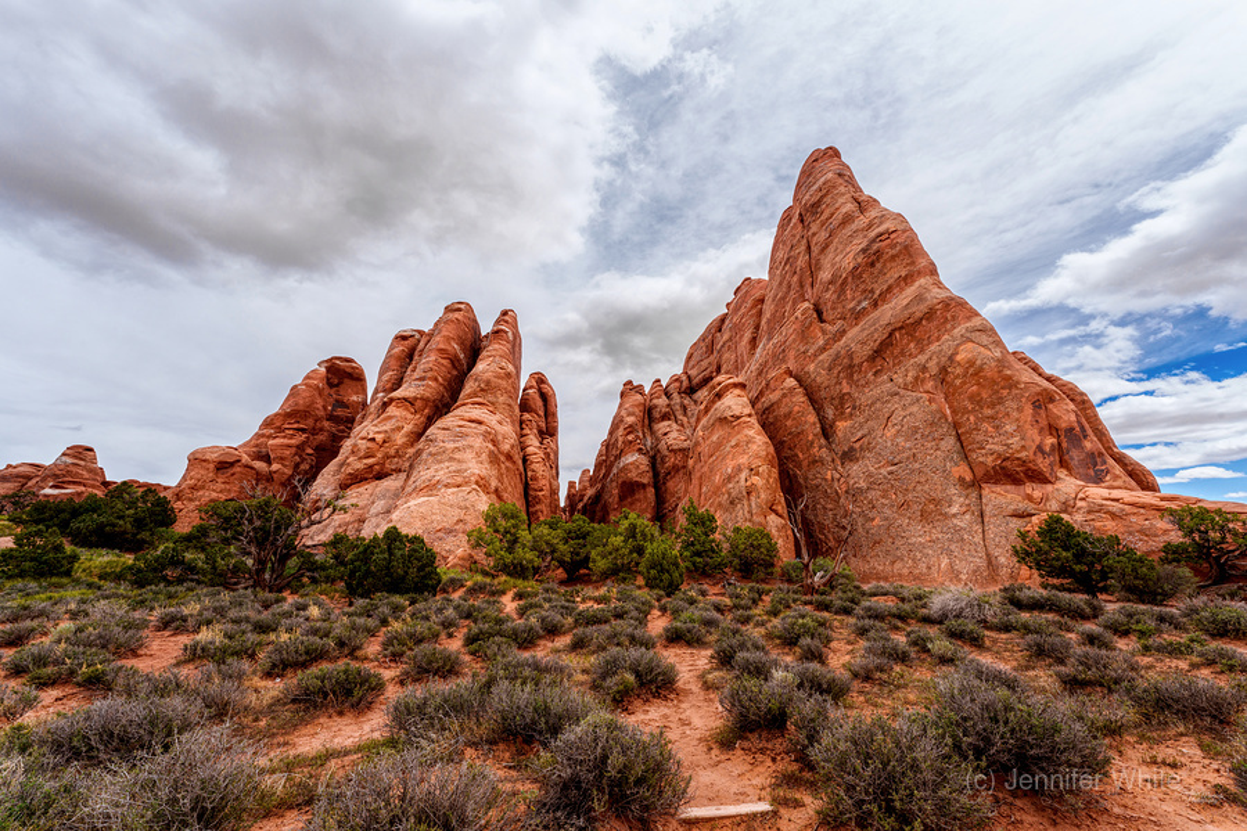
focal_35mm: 14
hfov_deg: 104.3
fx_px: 485
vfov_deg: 81.2
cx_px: 624
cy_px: 416
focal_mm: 14
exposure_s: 1/200
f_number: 16
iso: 100
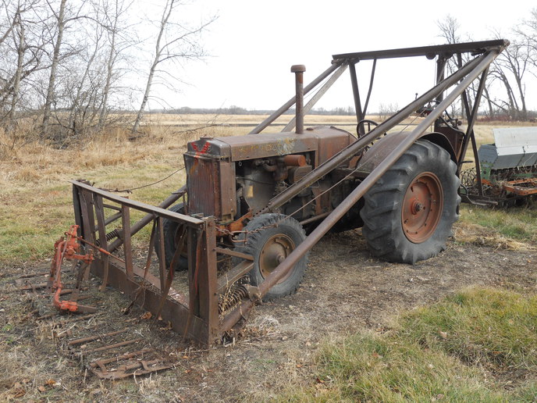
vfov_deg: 44.2
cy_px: 202
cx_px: 268
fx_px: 496
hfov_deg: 56.8
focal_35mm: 32
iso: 80
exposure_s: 1/125
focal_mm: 5.7
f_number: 2.8
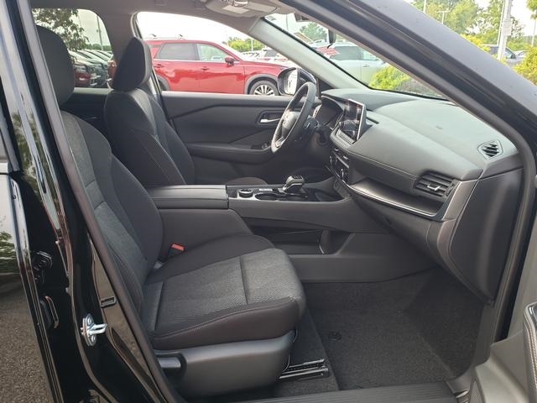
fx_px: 403
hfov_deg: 67.3
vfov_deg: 53.1
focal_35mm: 26
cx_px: 268
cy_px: 202
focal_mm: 4.3
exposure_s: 1/52
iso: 50
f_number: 2.4
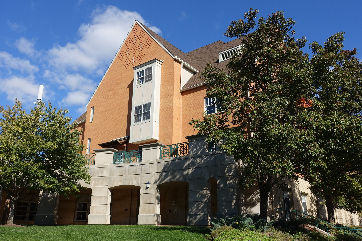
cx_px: 181
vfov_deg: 42.3
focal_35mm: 31
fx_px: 312
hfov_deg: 60.3
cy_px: 120
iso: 125
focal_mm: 11.33
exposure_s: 1/500
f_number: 5.6
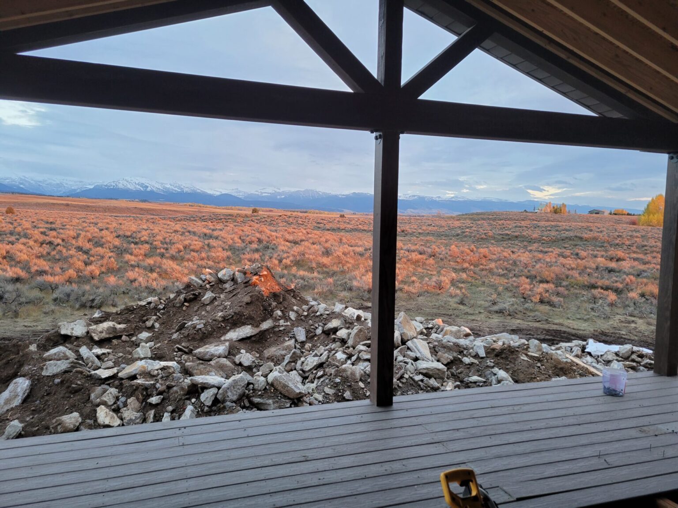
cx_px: 339
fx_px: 509
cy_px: 254
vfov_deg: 53.1
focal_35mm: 26
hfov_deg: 67.3
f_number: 1.8
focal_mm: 5.4
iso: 160
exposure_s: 1/119
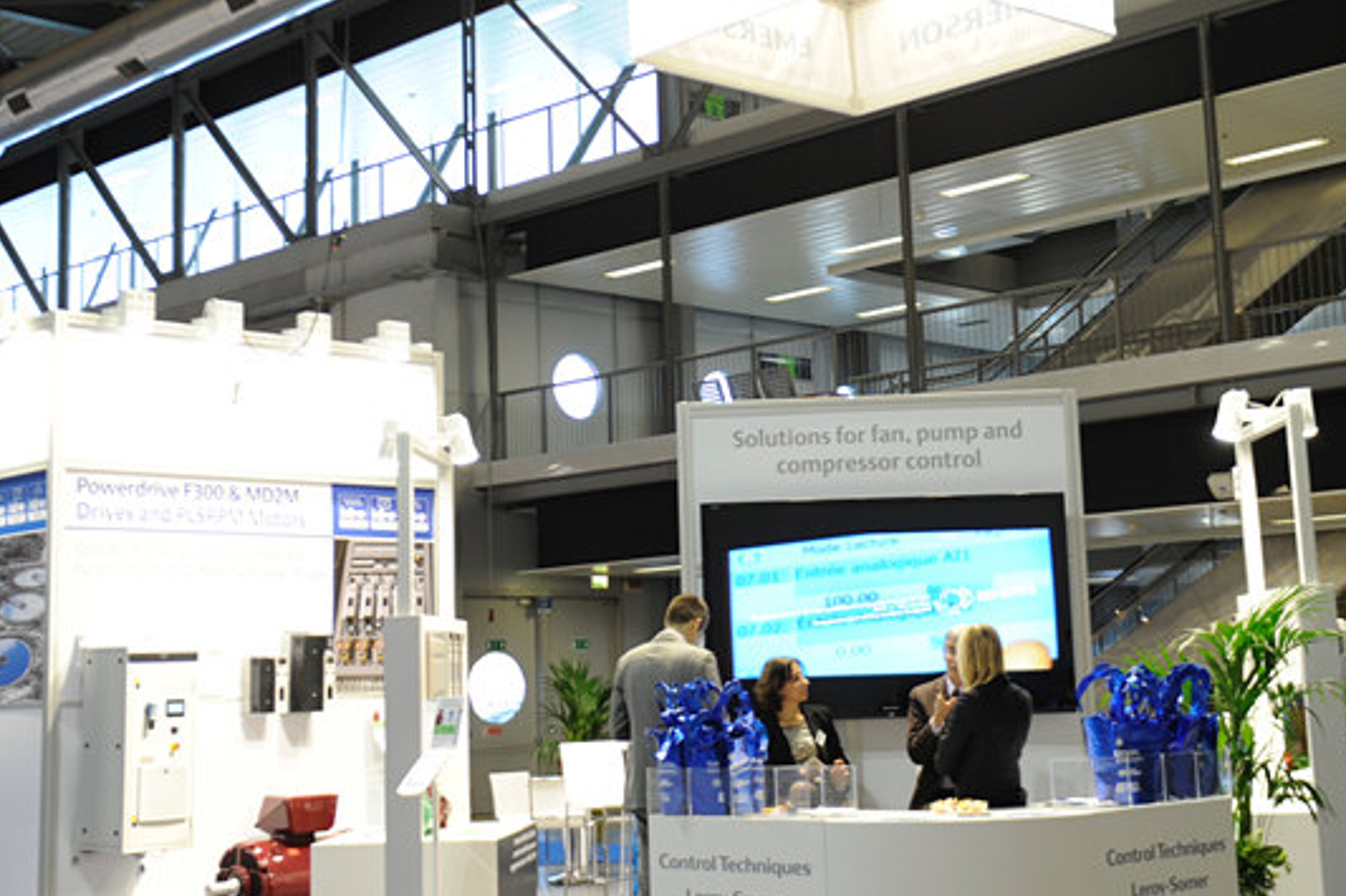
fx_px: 2130
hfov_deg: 35.1
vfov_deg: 23.7
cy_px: 328
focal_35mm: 57
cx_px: 689
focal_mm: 38
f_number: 3.2
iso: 320
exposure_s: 1/60
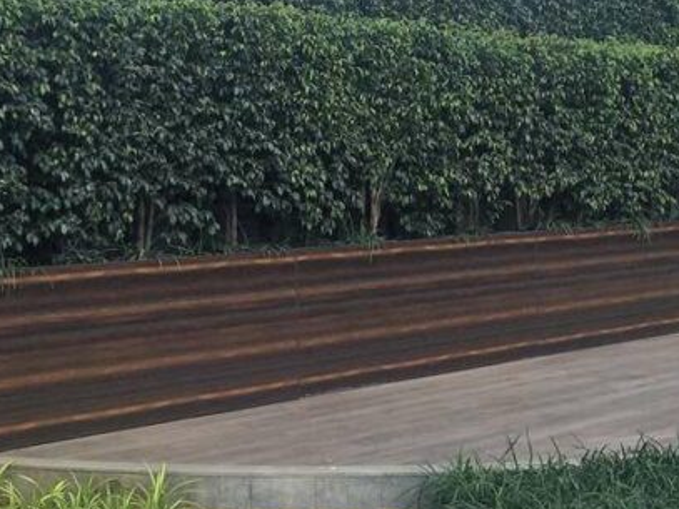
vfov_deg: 20.1
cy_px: 182
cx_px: 332
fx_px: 1431
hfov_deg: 26.7
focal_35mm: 73
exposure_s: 1/1276
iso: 32
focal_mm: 4.15
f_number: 2.2
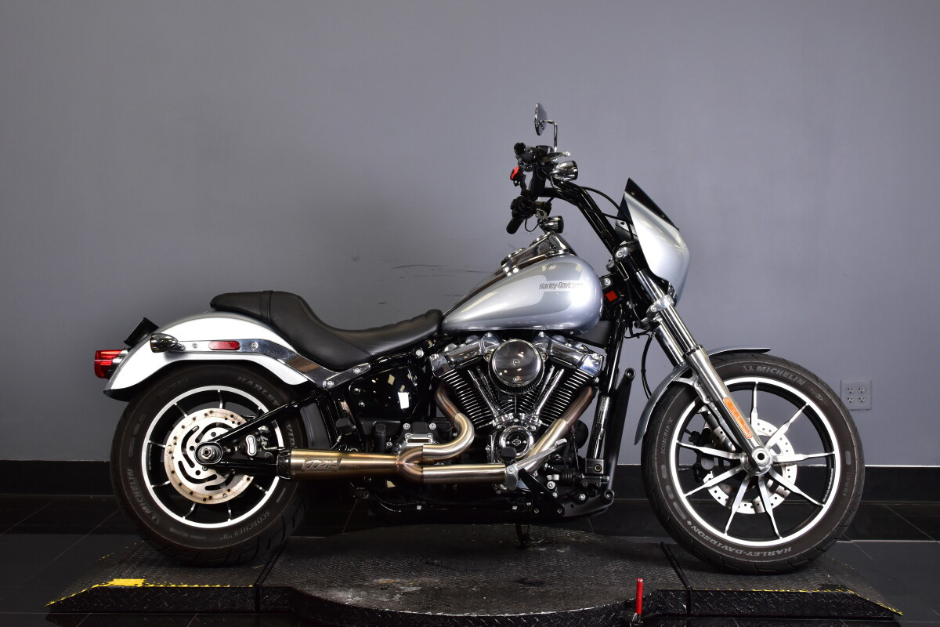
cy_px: 314
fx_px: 1371
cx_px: 470
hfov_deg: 37.9
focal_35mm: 52
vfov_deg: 25.8
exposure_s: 1/160
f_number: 6.3
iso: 800
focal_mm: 35
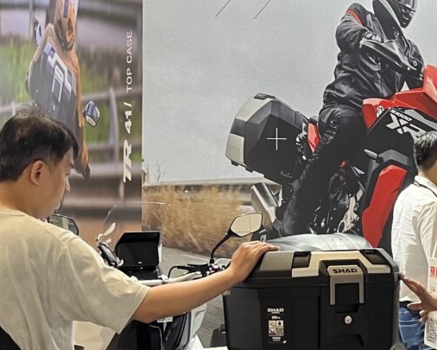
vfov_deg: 19.9
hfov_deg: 24.5
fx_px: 996
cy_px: 125
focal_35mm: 77
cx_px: 326
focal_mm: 5.1
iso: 80
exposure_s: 1/60
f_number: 1.6
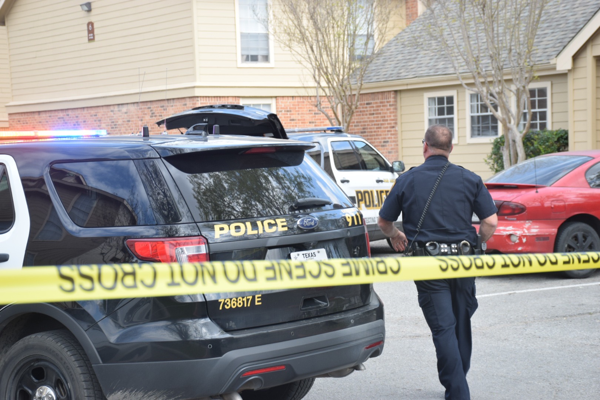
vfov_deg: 15.2
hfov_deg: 22.6
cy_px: 200
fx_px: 1500
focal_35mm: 90
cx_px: 300
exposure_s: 1/250
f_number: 8
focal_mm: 60
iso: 320
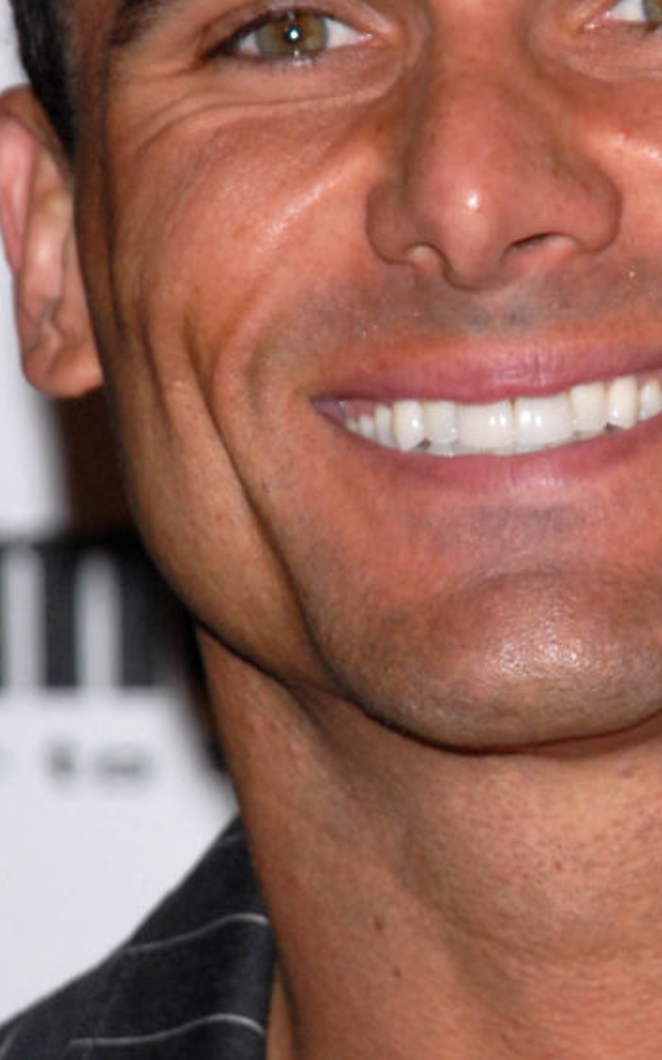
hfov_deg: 1.7
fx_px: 22160
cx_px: 618
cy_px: 412
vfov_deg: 2.7
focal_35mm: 767
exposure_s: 1/250
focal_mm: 175
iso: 400
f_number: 6.3
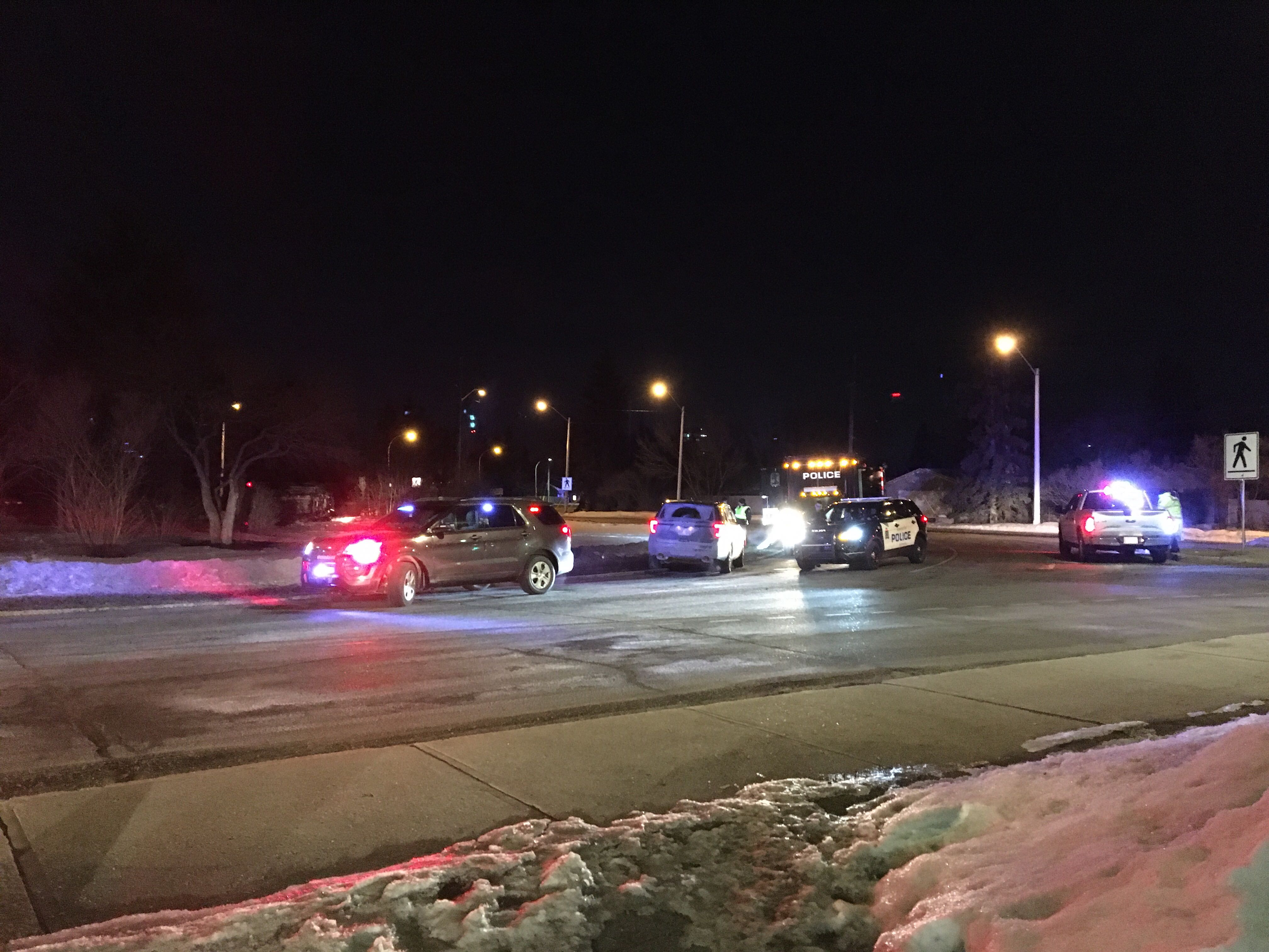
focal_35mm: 29
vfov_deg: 48.2
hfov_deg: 61.7
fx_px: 1063
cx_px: 634
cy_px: 476
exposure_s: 1/15
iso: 800
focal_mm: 4.15
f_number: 2.2
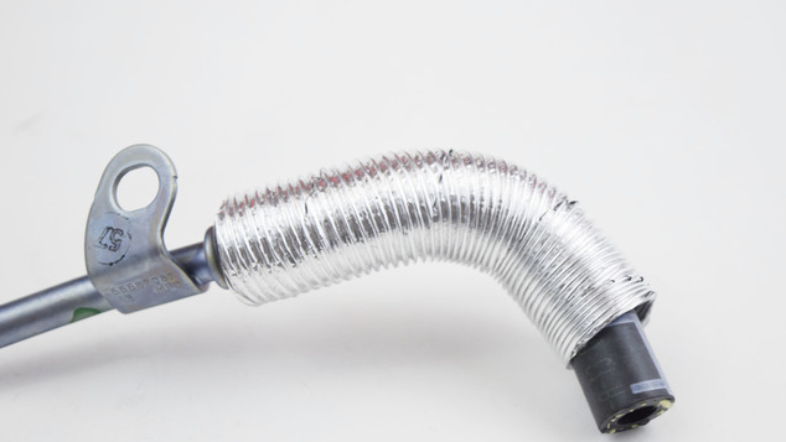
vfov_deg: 16.5
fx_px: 1522
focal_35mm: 73
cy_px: 222
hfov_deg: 29.0
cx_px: 394
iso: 900
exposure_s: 1/60
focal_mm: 46
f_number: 5
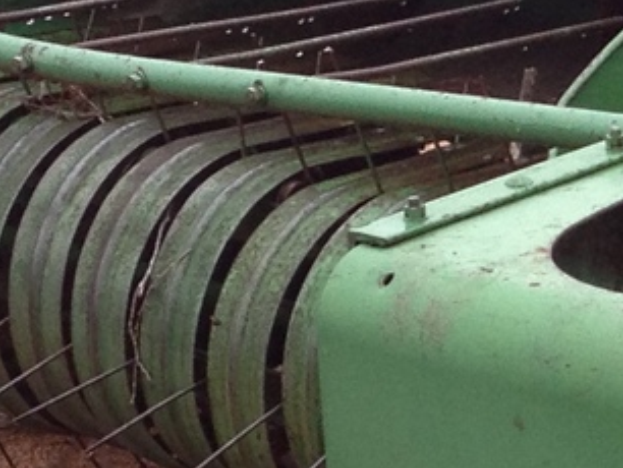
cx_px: 818
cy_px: 346
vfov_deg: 6.4
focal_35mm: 234
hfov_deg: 8.3
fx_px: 4215
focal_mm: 4.28
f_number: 2.4
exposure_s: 1/152
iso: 64
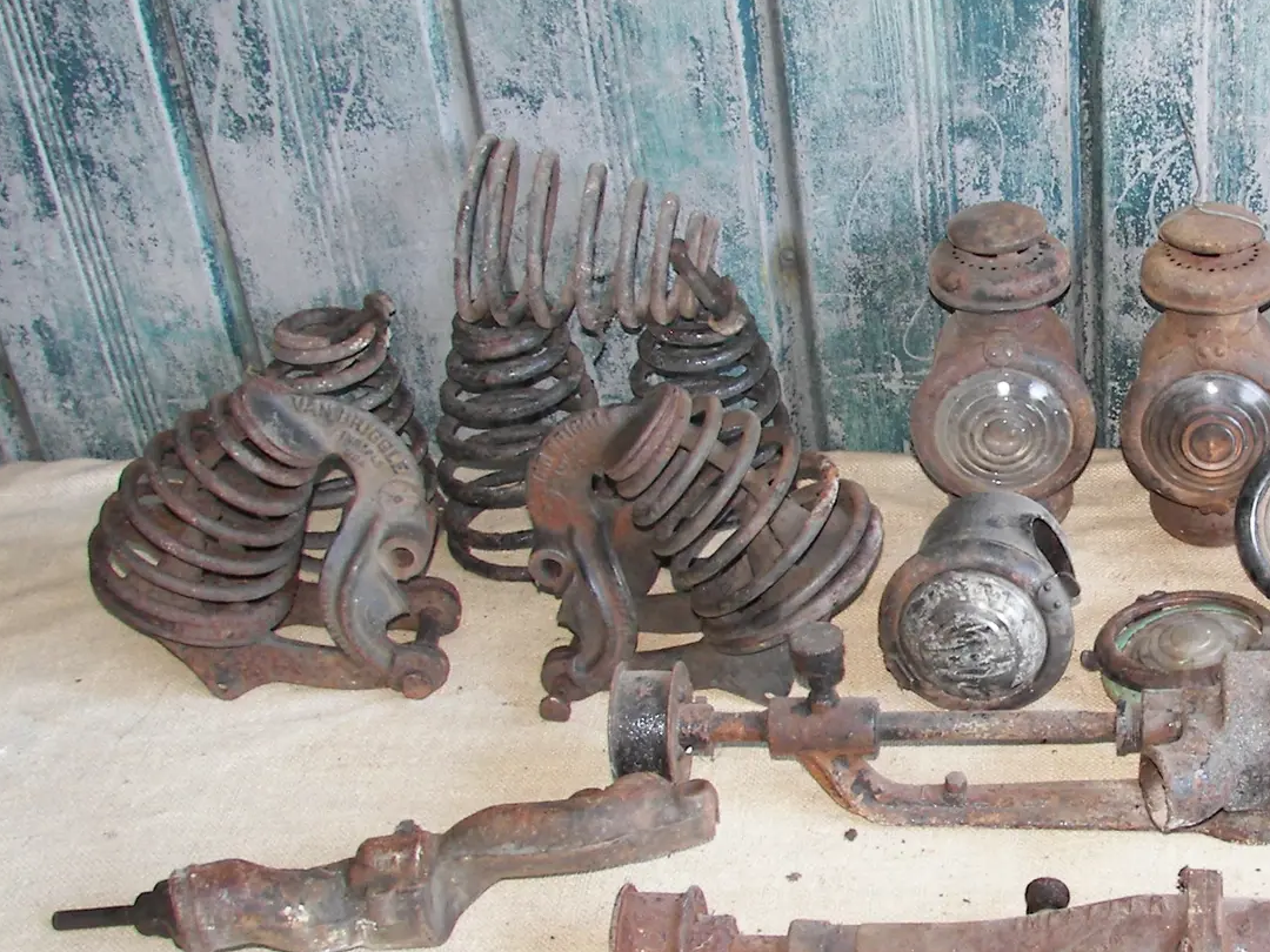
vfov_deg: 22.9
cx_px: 1122
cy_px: 539
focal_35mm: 64
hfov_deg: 29.1
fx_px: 2348
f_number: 2.8
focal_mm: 6
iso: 100
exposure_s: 1/30
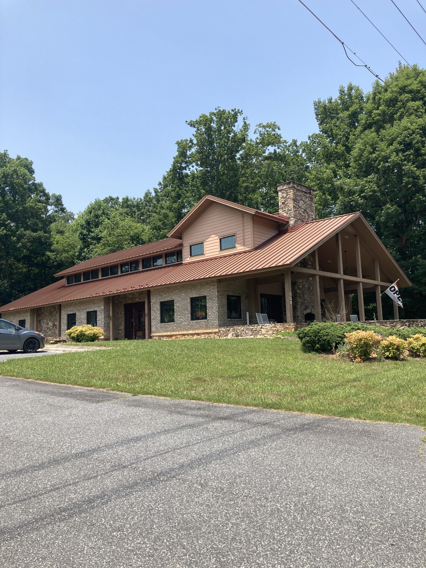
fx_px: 459
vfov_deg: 63.4
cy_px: 284
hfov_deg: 49.7
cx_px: 213
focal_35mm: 28
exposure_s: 1/771
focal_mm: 3.99
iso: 20
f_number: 1.8
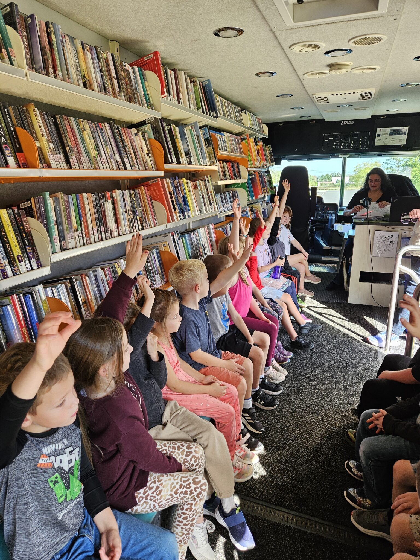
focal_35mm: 23
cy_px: 280
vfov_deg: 73.9
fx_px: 372
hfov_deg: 58.9
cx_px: 210
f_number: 1.8
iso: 64
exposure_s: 1/120
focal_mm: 5.4
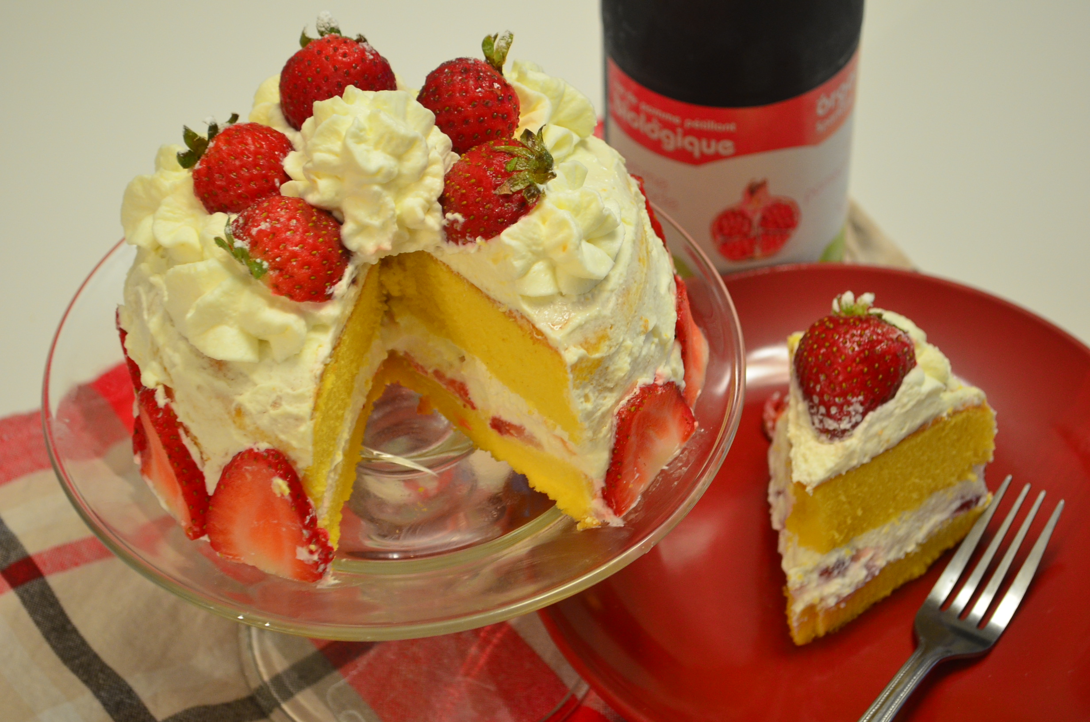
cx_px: 545
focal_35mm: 78
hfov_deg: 26.0
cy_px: 361
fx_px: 2357
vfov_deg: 17.4
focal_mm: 52
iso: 800
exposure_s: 1/8
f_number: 5.6
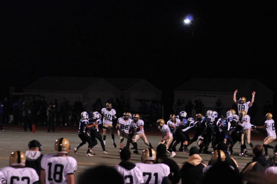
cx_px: 138
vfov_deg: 6.3
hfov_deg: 9.5
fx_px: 1671
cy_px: 92
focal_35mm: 218
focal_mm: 145
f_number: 6.7
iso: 2000
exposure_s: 1/180
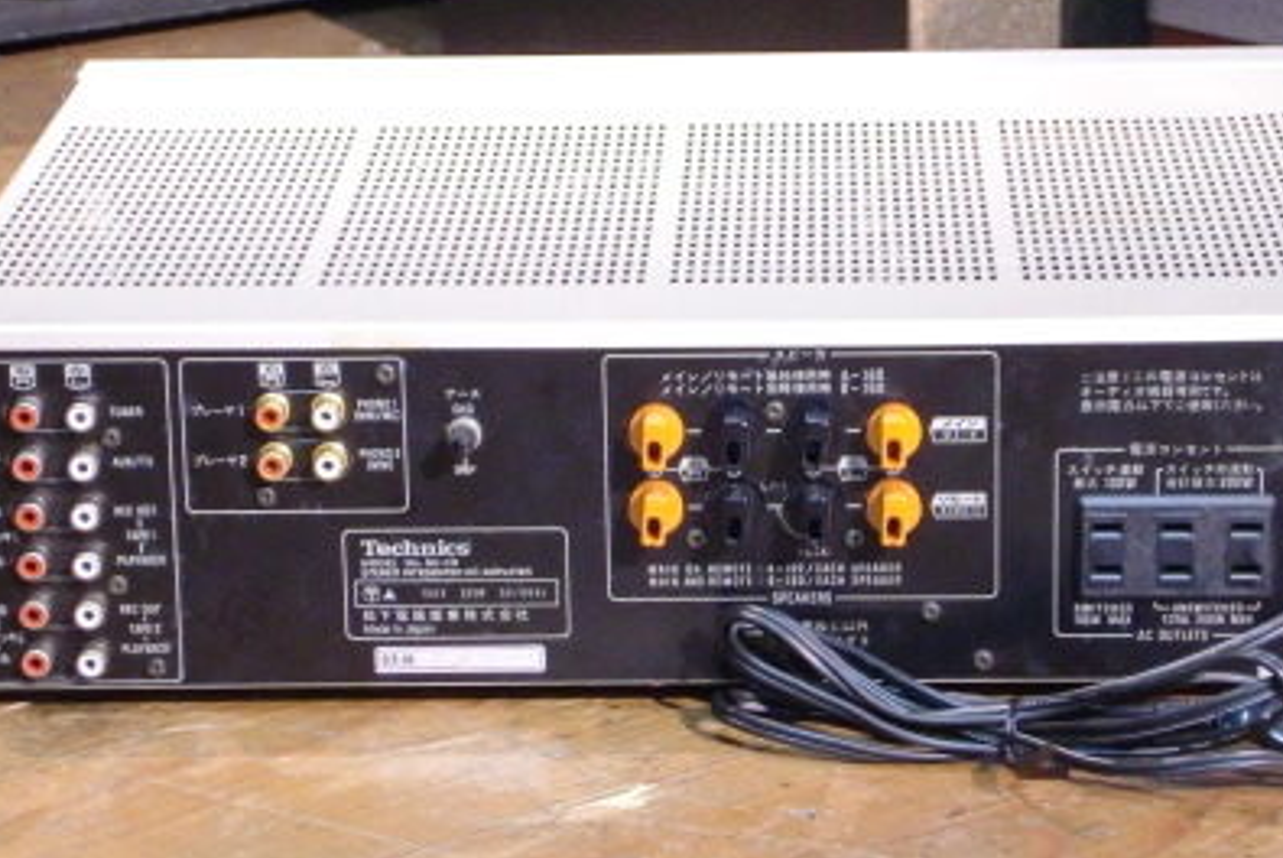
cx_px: 659
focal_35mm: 133
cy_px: 445
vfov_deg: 10.3
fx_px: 4743
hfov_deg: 15.4
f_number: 4.6
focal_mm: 13.9
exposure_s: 1/10
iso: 400
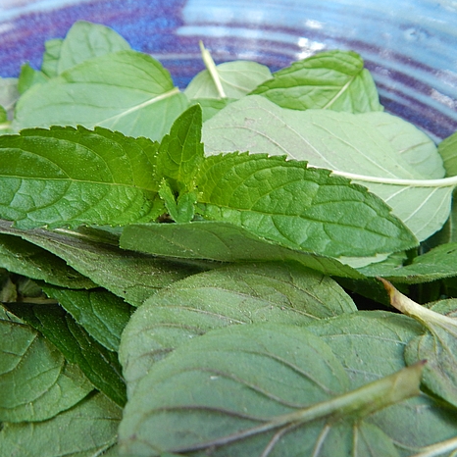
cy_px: 223
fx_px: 508
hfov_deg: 48.2
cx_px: 188
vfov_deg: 48.4
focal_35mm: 34
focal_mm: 5.1
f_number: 3.2
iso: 125
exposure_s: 1/30
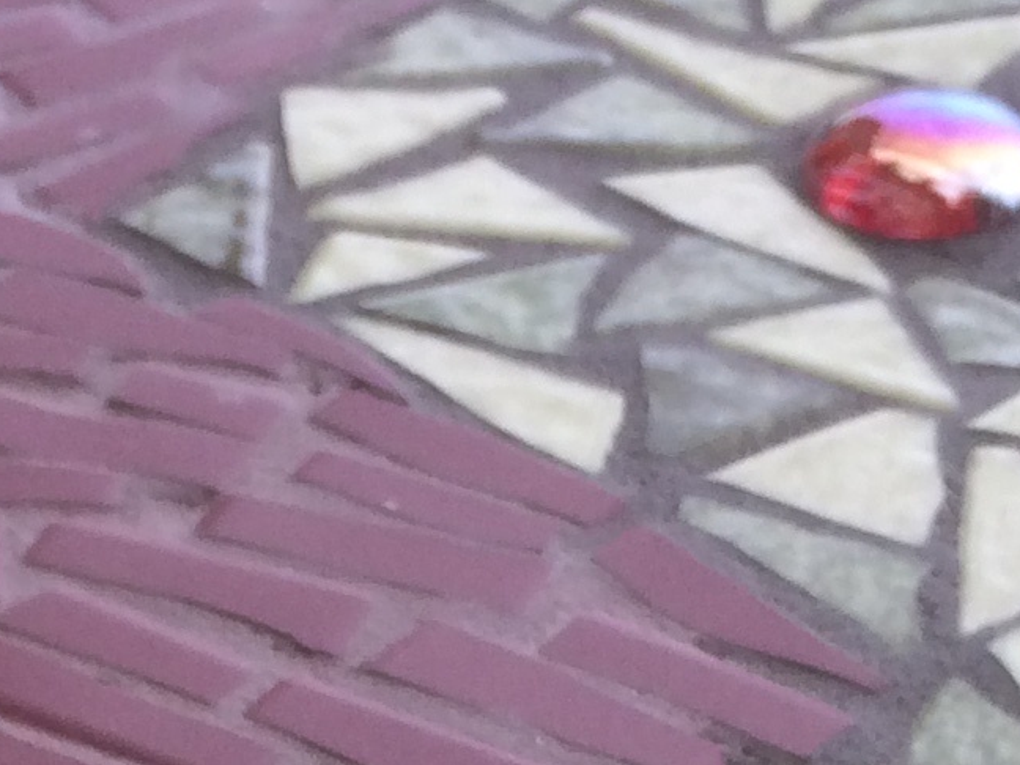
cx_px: 307
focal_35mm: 146
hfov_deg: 13.5
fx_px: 4302
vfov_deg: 9.5
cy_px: 1521
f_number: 2.2
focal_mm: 4.15
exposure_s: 1/110
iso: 32
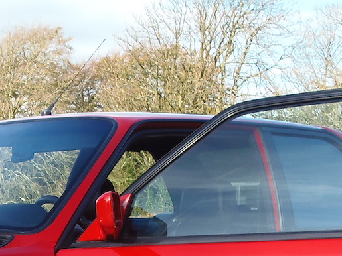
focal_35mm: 101
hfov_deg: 18.9
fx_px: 998
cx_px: -7
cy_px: 205
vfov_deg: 14.6
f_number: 3
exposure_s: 1/250
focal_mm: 4.8
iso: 64
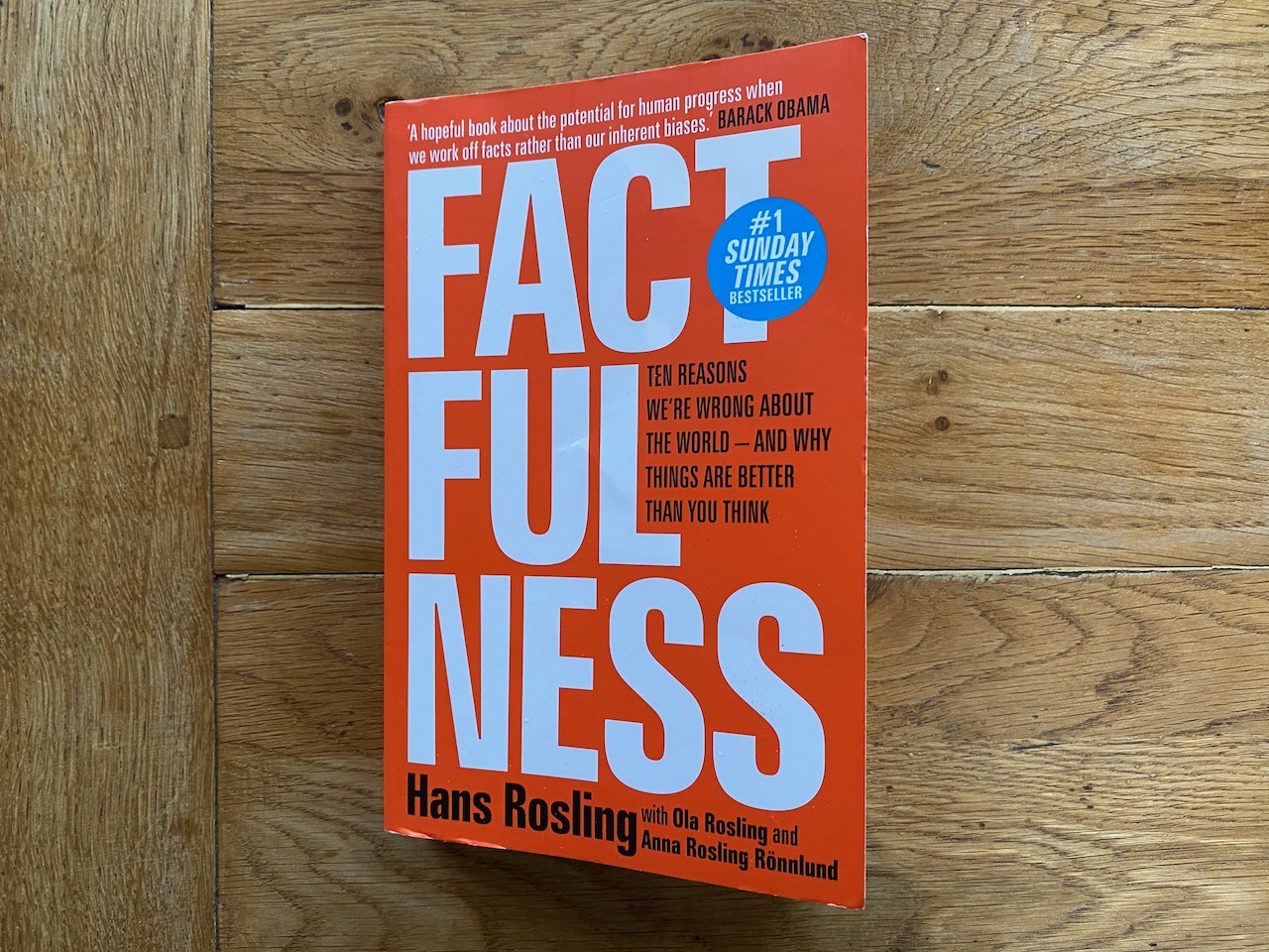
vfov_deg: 53.1
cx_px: 634
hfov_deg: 67.3
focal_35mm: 26
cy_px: 476
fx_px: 953
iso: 160
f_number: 1.8
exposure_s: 1/50
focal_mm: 4.25
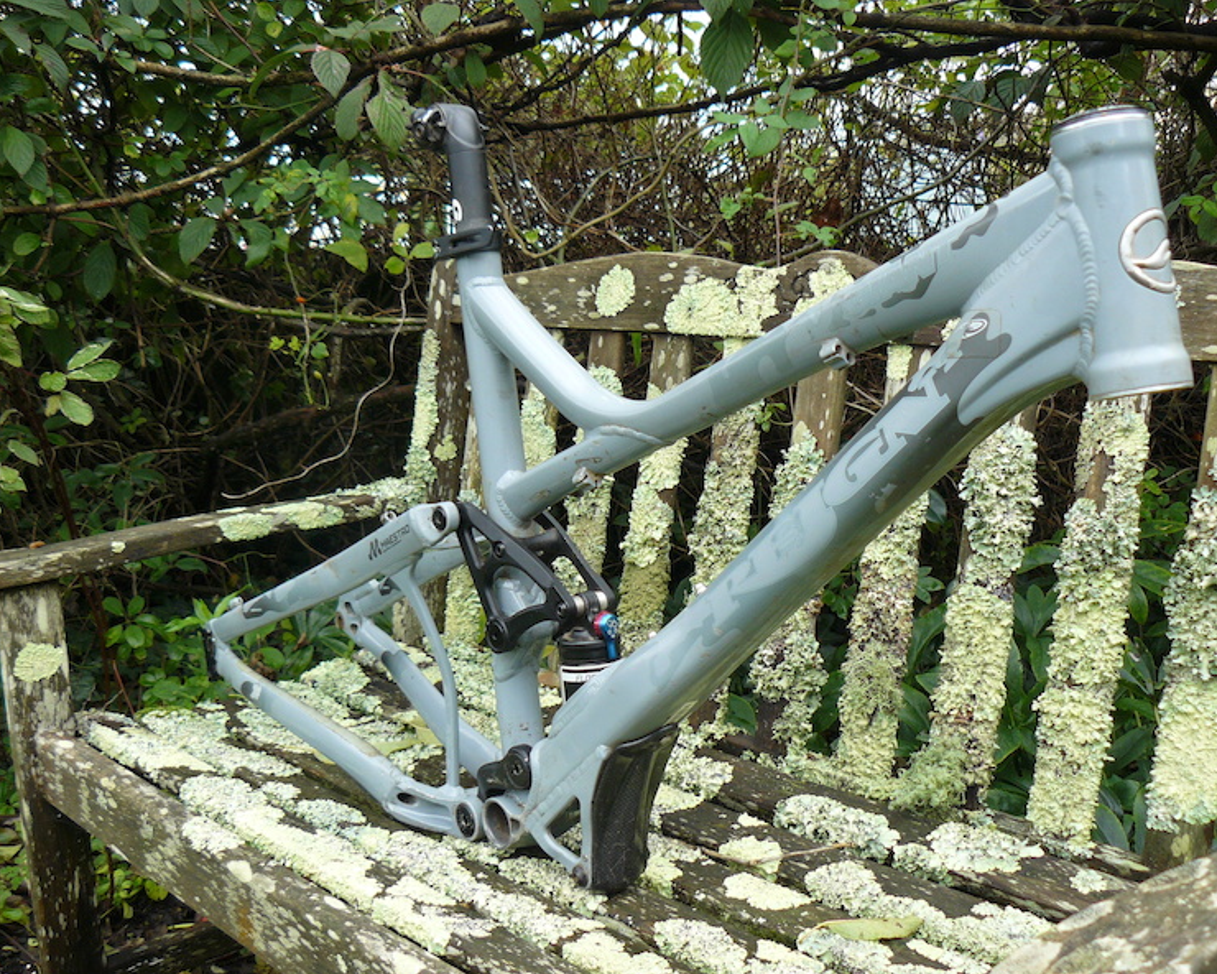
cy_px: 492
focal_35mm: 38
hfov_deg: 47.9
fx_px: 1369
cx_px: 641
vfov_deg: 39.2
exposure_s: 1/80
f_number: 2.8
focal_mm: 6
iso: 100
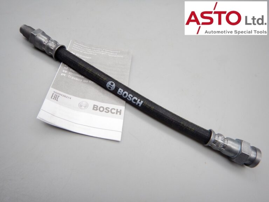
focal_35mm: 24
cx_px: 134
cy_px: 101
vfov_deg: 56.8
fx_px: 187
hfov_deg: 71.6
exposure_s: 1/125
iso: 125
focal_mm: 4.3
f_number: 2.8
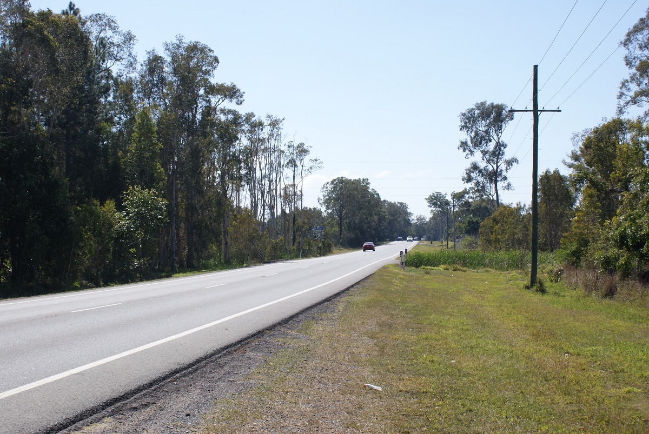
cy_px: 217
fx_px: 812
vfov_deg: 29.9
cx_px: 324
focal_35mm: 45
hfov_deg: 43.6
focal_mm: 30
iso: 100
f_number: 9
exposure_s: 1/160
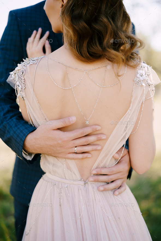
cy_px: 120
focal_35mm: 50
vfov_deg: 39.6
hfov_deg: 27.0
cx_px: 80
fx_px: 335
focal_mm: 50
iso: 100
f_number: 1.4
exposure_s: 1/1000
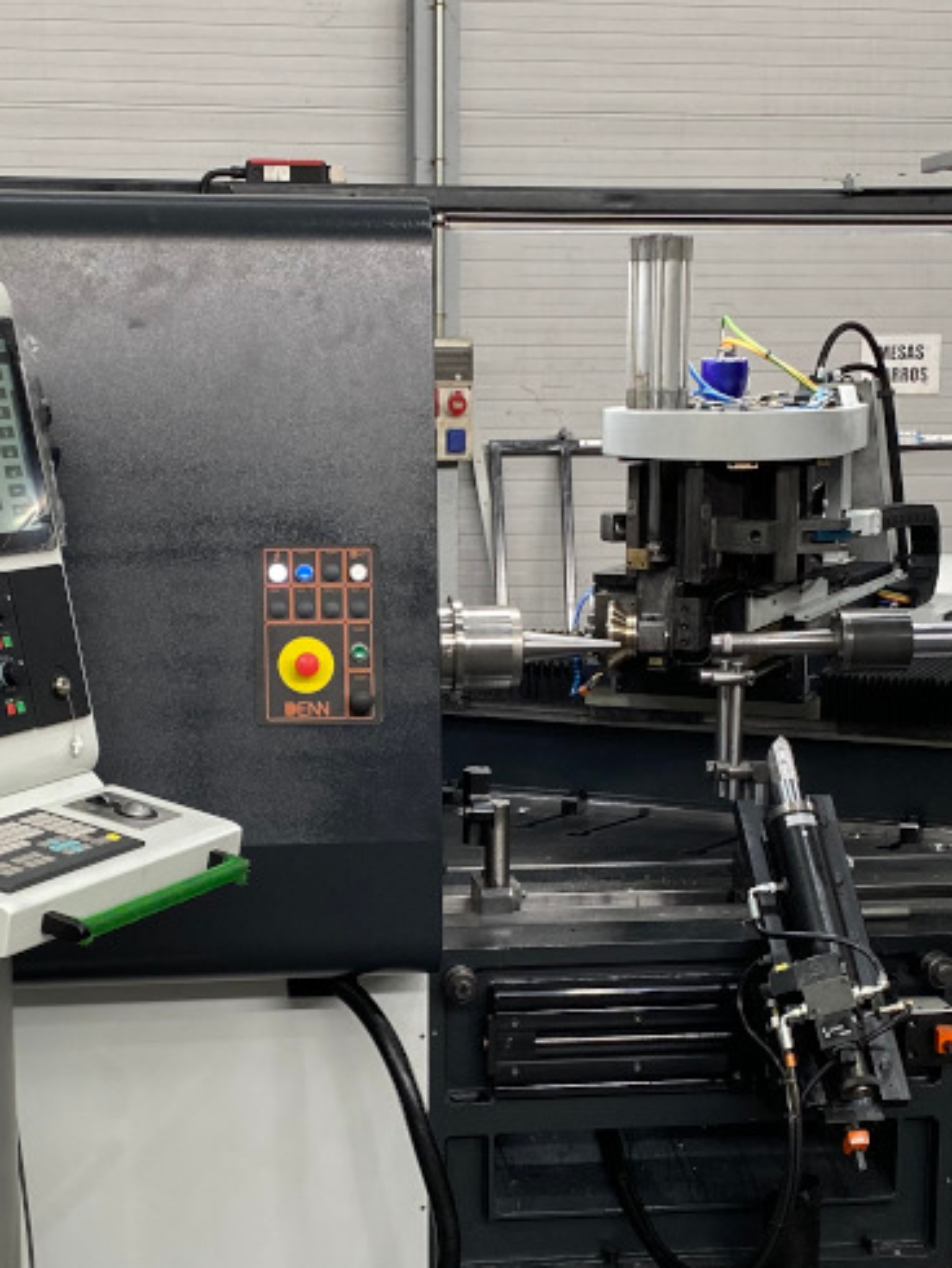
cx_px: 468
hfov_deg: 24.0
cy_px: 803
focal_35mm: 61
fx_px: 2235
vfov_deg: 31.5
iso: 100
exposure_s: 1/100
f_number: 1.8
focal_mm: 4.25
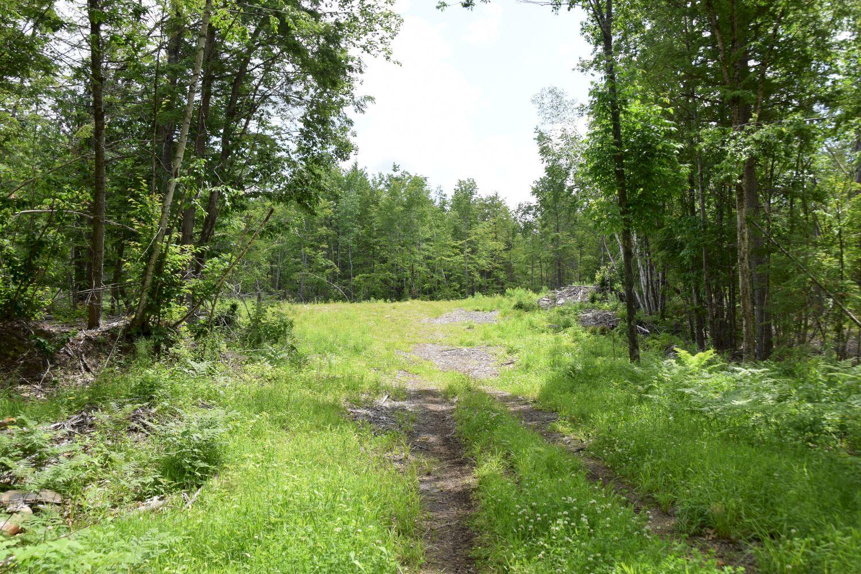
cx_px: 430
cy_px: 287
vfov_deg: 43.6
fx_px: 717
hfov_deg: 61.9
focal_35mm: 30
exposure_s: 1/250
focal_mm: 20
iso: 200
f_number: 8
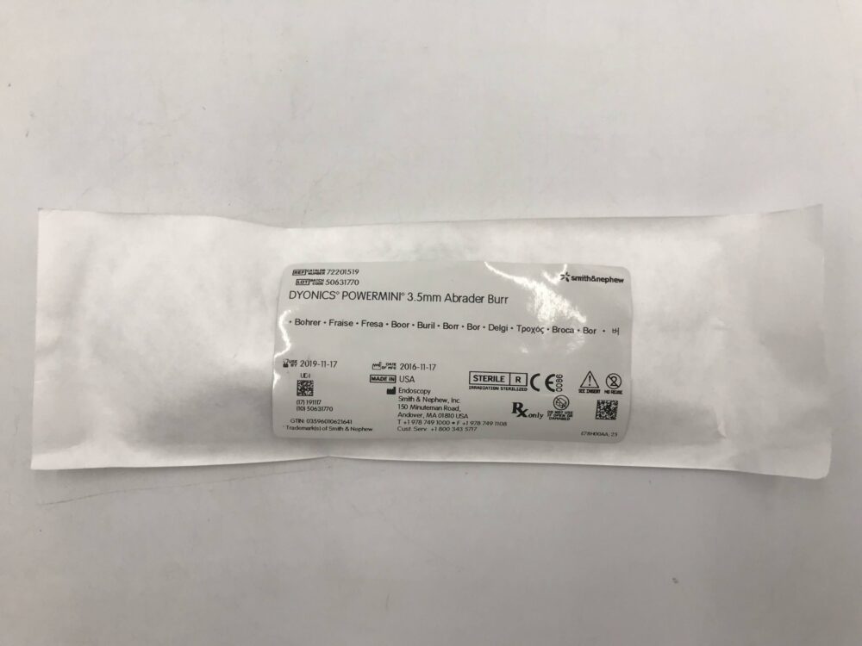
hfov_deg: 63.4
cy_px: 323
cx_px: 431
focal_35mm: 28
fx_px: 697
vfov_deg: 49.7
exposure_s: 1/60
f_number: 1.8
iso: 32
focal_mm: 3.99
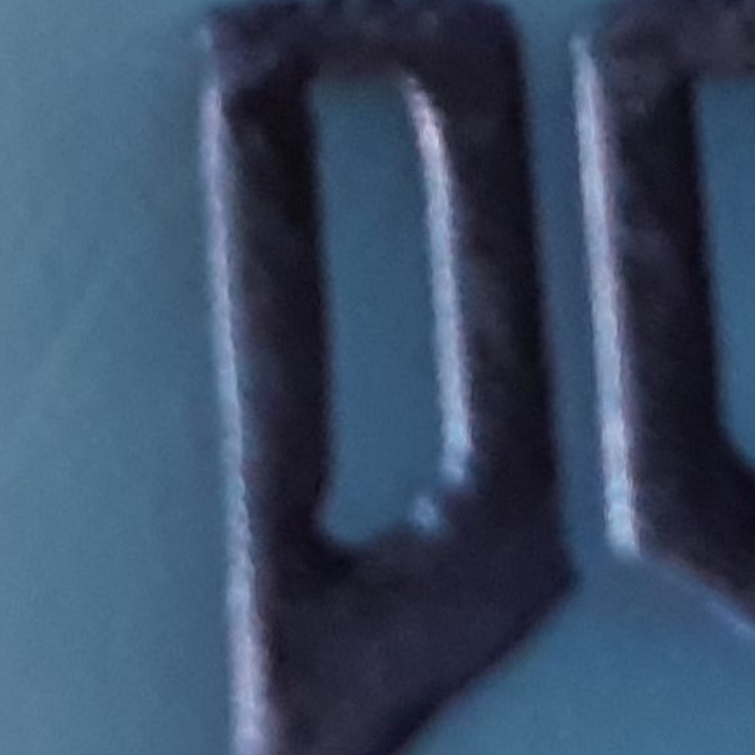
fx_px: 4195
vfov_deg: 10.3
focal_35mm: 170
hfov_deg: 10.3
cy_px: 470
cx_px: 295
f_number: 1.7
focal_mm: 3.92
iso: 200
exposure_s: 1/50
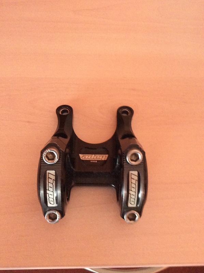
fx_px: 252
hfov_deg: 44.1
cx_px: 102
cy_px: 136
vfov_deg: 56.9
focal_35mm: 32
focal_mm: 3.3
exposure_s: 1/17
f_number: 2.4
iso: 400
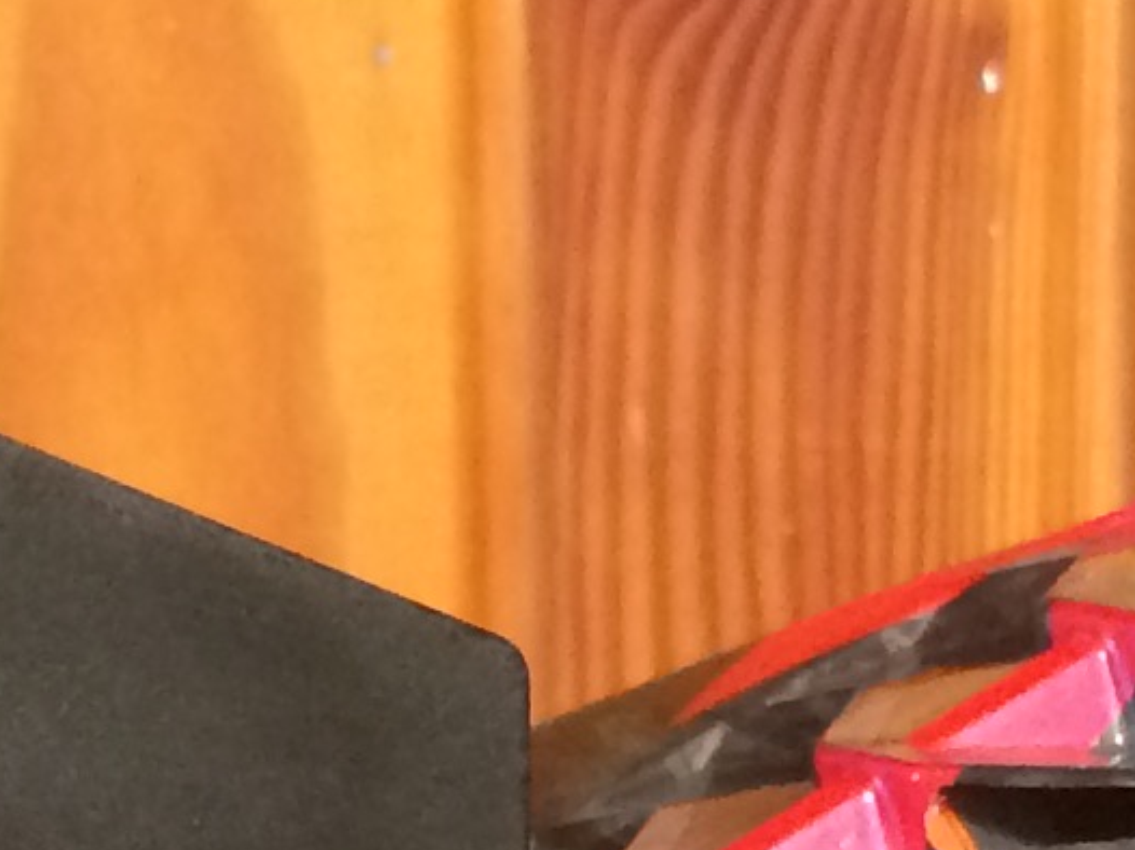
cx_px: 798
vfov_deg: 8.1
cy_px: 1279
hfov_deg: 11.0
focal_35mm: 180
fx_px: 5899
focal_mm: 4.15
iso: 250
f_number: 2.2
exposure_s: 1/20
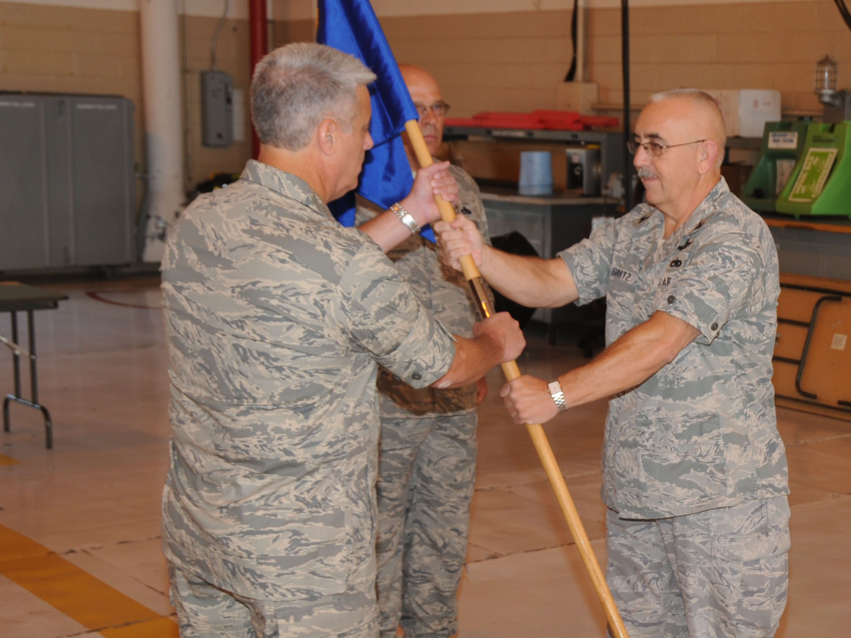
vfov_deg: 21.6
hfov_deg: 27.6
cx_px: 748
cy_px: 352
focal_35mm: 68
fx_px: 1672
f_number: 5
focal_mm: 26
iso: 200
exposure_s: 1/60
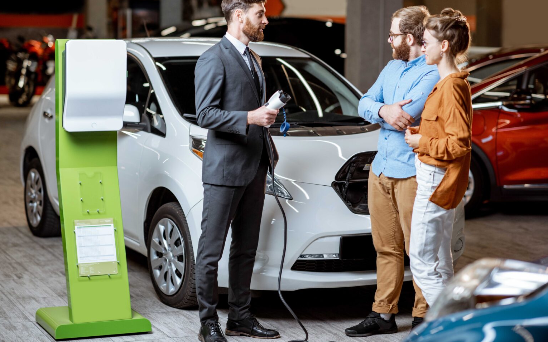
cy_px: 162
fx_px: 1299
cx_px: 274
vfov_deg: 15.0
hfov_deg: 23.8
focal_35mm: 87
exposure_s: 1/200
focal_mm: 85
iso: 500
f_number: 2.2
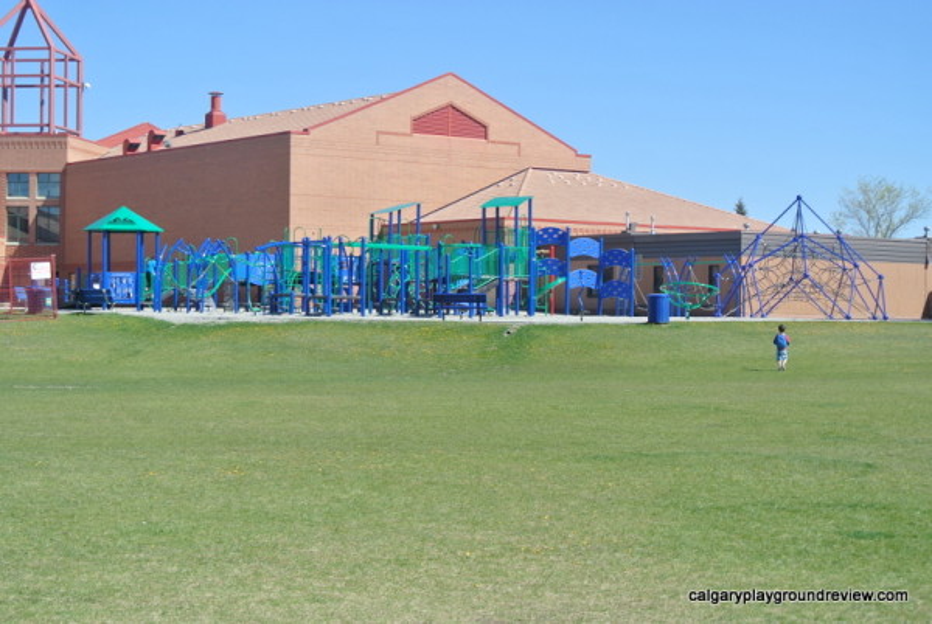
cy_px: 312
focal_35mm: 74
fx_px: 1919
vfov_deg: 18.5
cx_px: 466
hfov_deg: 27.3
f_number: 5.6
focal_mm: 27.6
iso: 100
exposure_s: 1/320
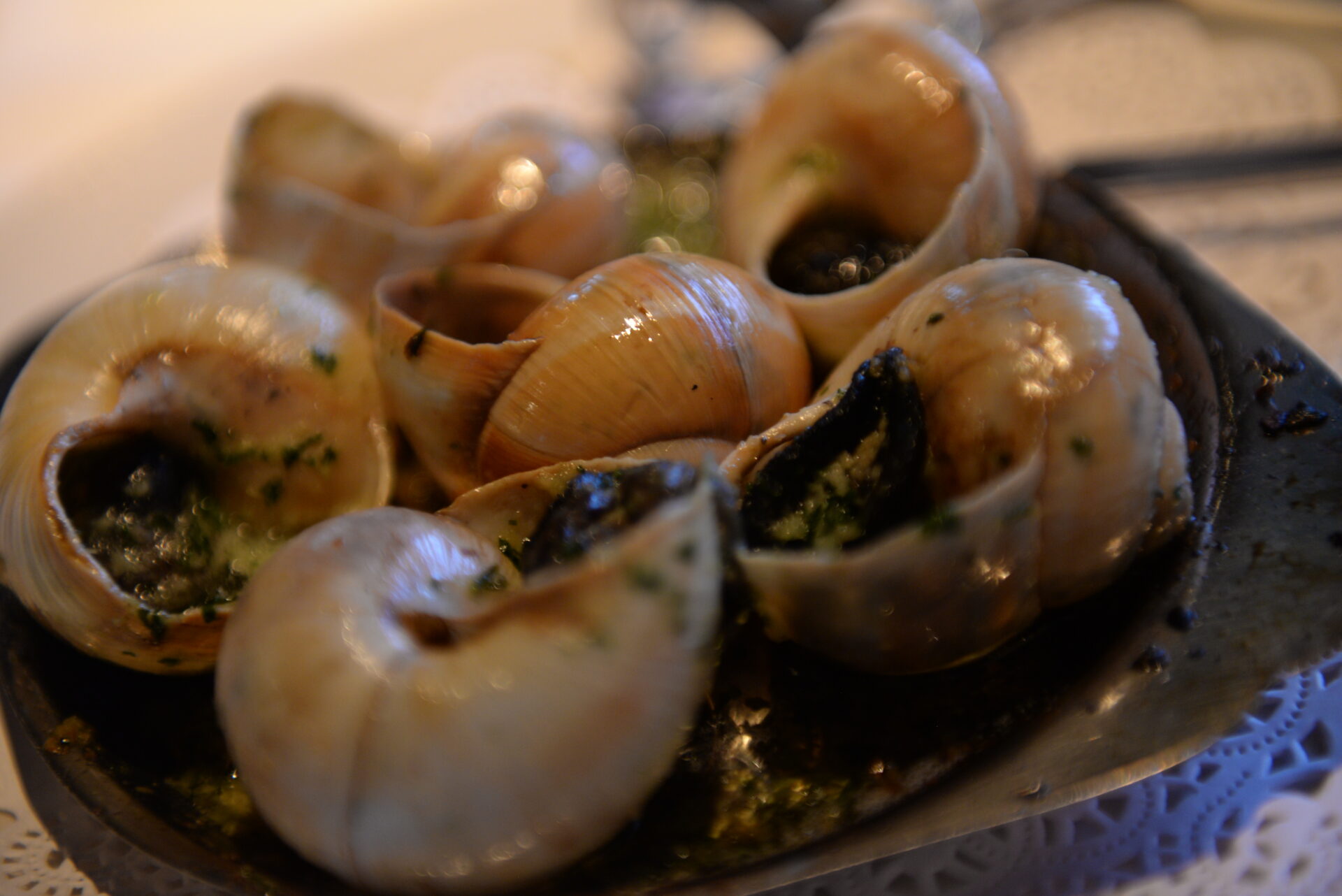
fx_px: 2610
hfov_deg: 28.8
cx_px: 671
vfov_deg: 19.5
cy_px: 448
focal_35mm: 70
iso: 1250
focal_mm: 70
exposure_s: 1/30
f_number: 2.8
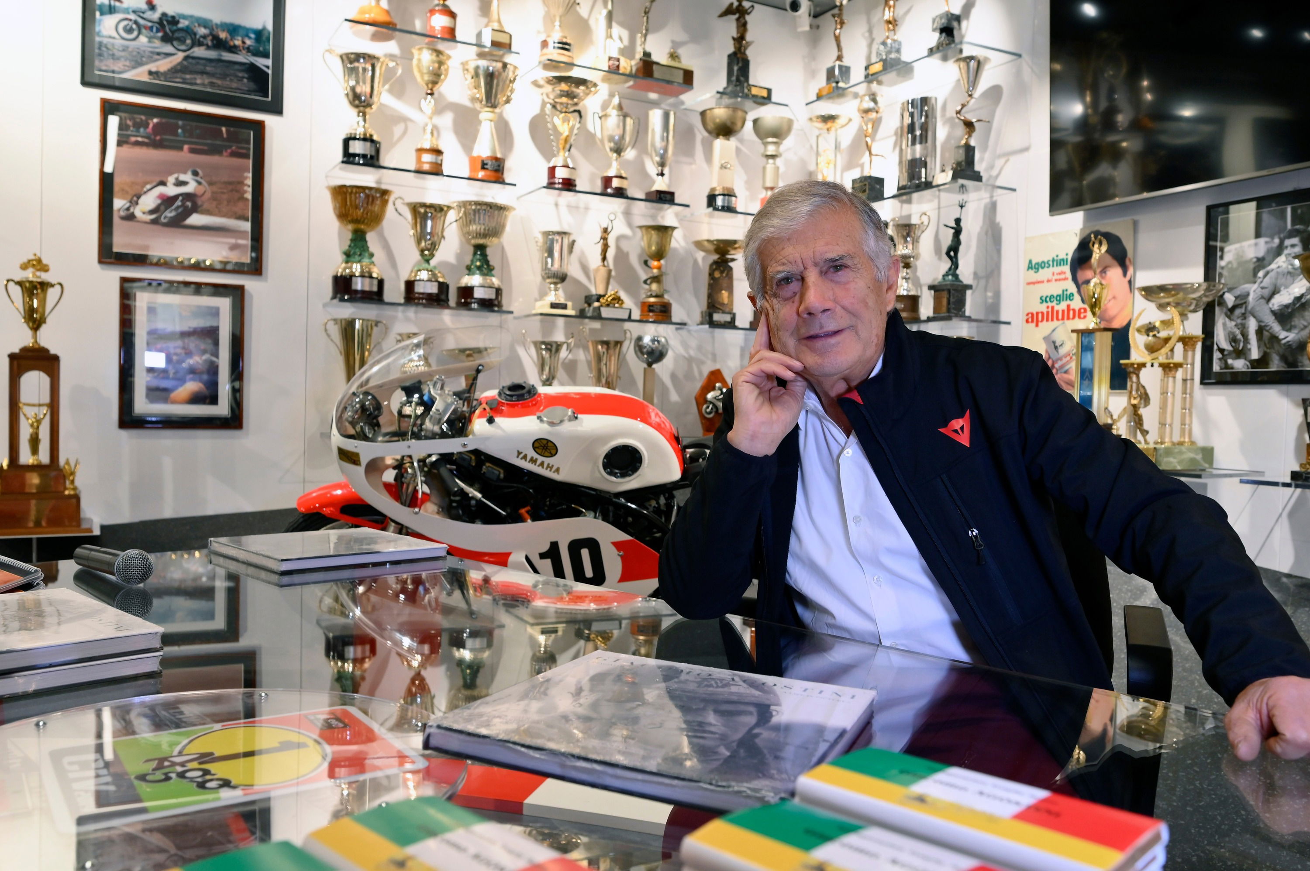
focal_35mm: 27
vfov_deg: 47.9
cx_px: 655
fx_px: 982
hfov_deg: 67.4
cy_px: 436
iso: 1000
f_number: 6.3
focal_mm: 27
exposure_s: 1/80
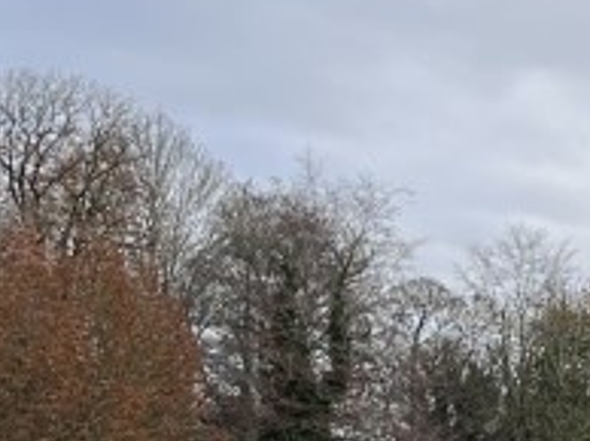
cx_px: 453
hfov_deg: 12.2
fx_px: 2741
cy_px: 596
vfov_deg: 9.0
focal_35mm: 161
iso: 50
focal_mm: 5.7
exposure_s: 1/1019
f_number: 1.5
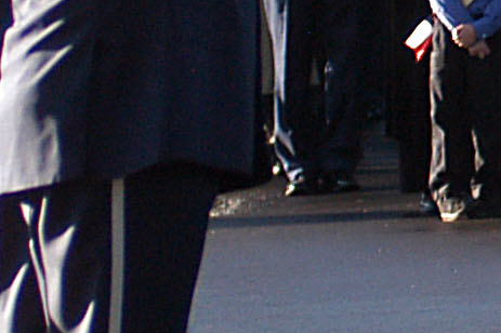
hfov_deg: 2.6
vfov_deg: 1.8
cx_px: 1316
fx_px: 10847
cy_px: -148
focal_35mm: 780
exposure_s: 1/1250
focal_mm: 80
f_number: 2.8
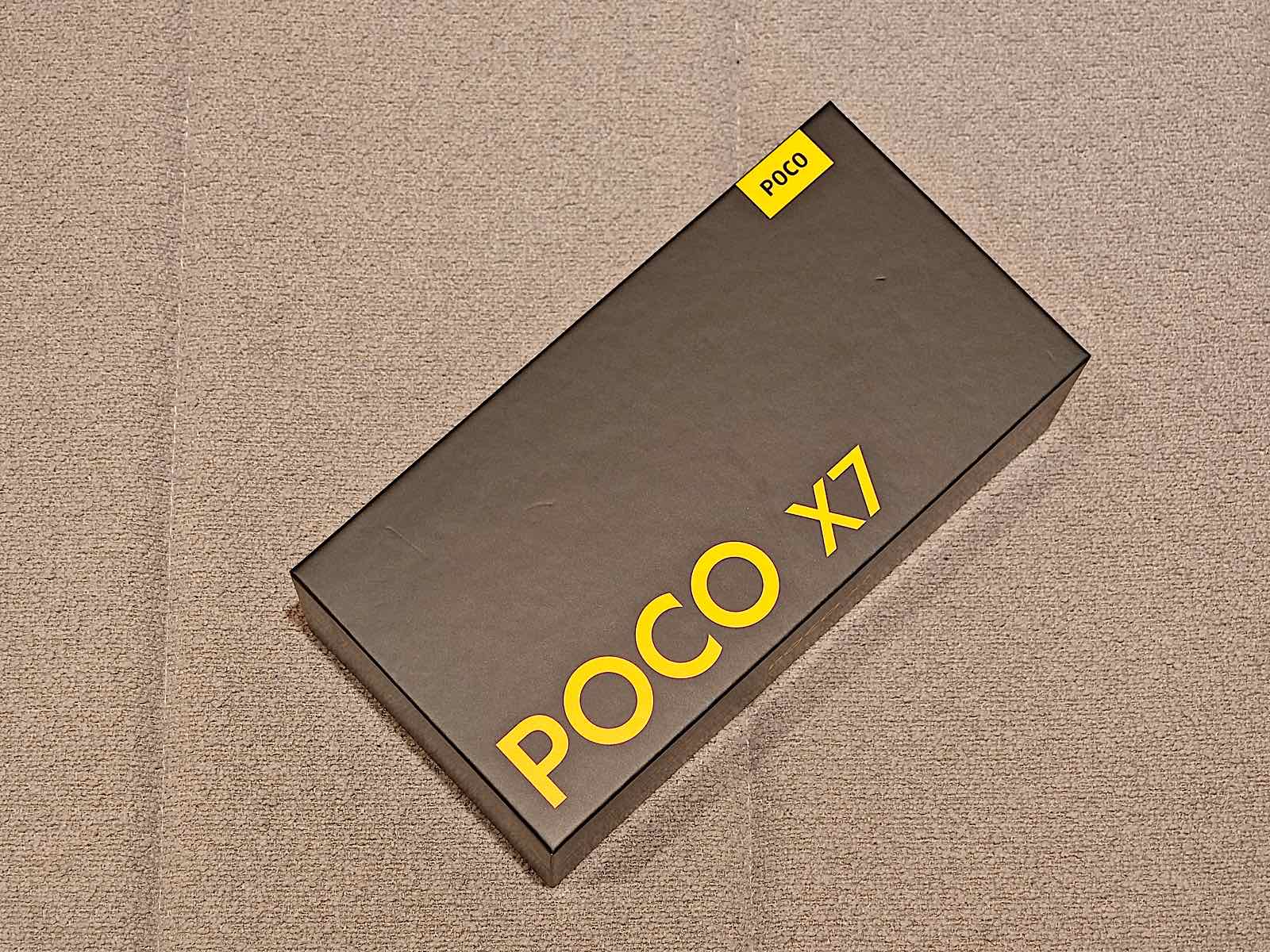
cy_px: 476
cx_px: 635
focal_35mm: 75
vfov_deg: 19.6
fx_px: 2752
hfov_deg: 26.0
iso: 1250
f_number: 2
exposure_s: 1/90
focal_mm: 10
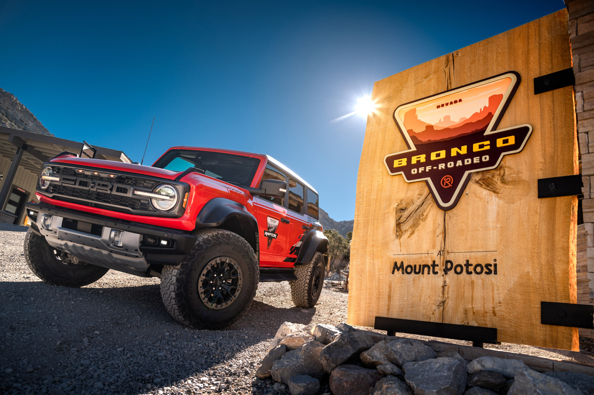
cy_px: 198
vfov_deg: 53.1
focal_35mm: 24
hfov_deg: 73.8
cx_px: 297
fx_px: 396
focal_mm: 24
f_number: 5
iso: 100
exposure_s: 1/200
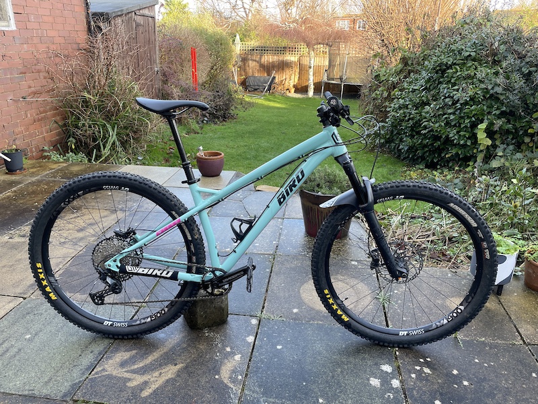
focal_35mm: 26
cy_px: 202
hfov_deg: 67.3
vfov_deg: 53.1
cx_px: 269
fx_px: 404
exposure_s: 1/121
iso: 32
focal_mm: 4.2
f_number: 1.6
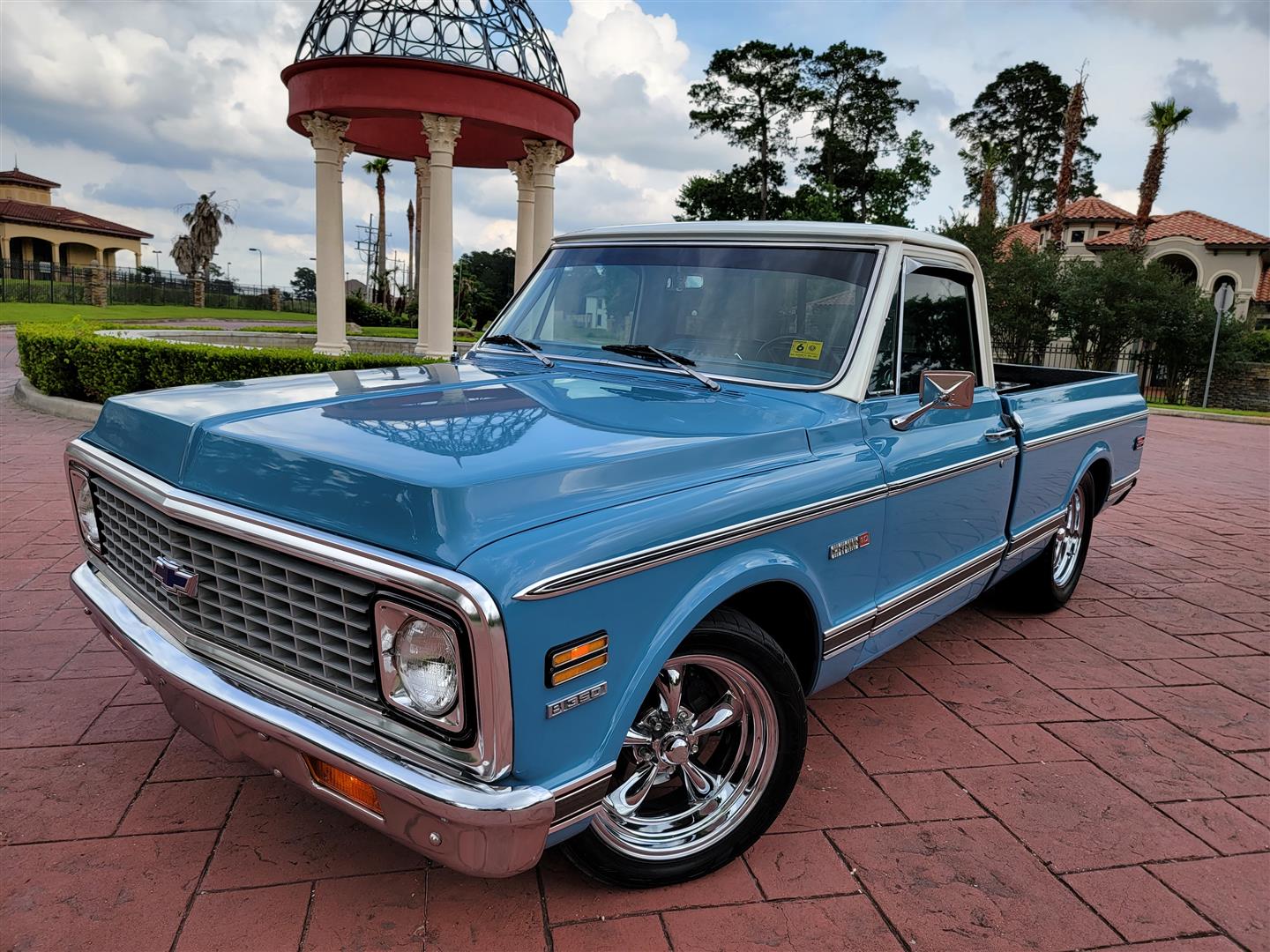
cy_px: 476
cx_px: 635
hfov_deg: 71.6
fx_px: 881
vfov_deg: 56.8
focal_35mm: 24
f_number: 1.8
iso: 16
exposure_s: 1/478
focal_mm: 6.7
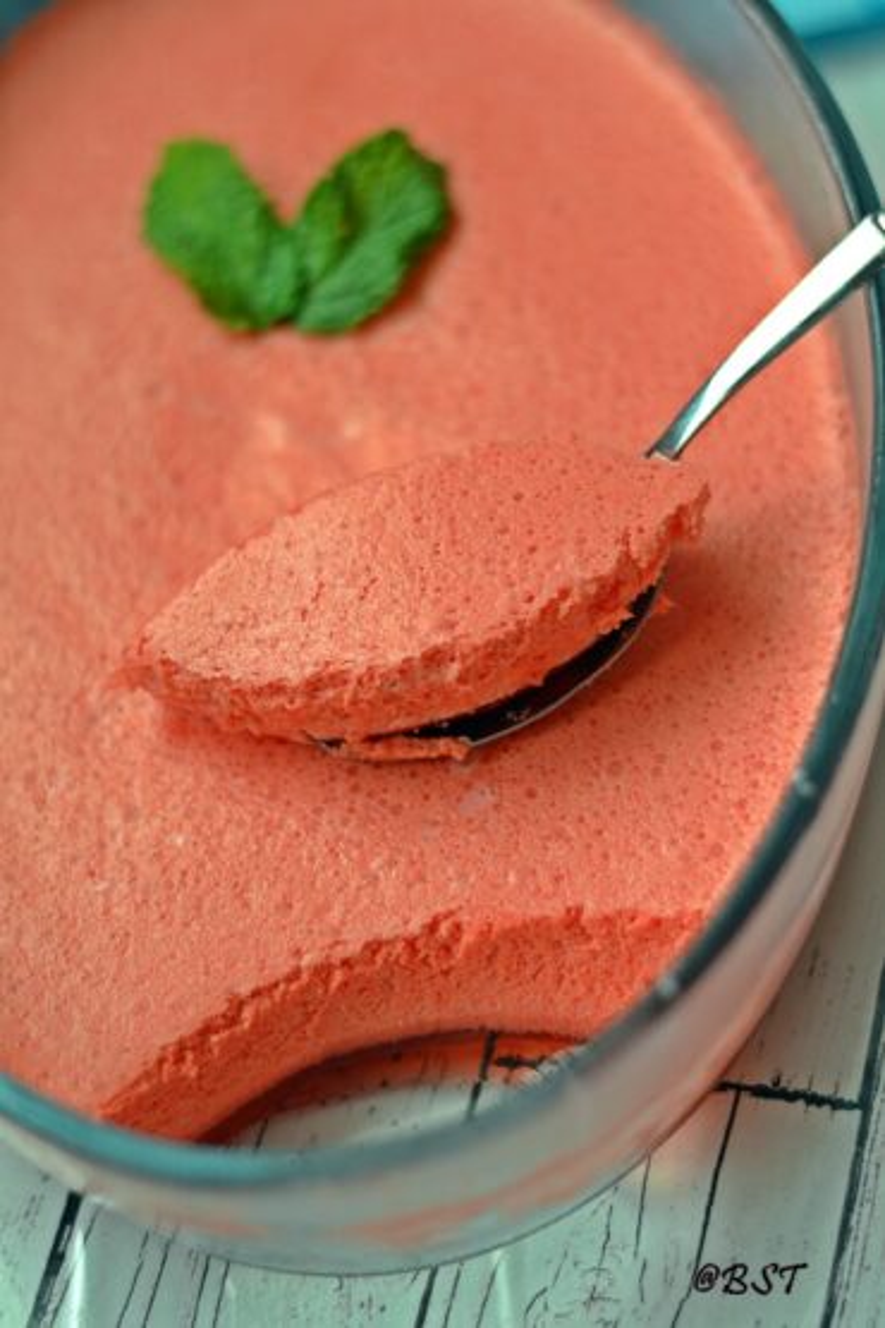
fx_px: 2765
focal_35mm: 75
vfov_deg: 27.0
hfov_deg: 18.2
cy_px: 664
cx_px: 442
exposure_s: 1/60
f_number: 2.2
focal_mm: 50
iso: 400
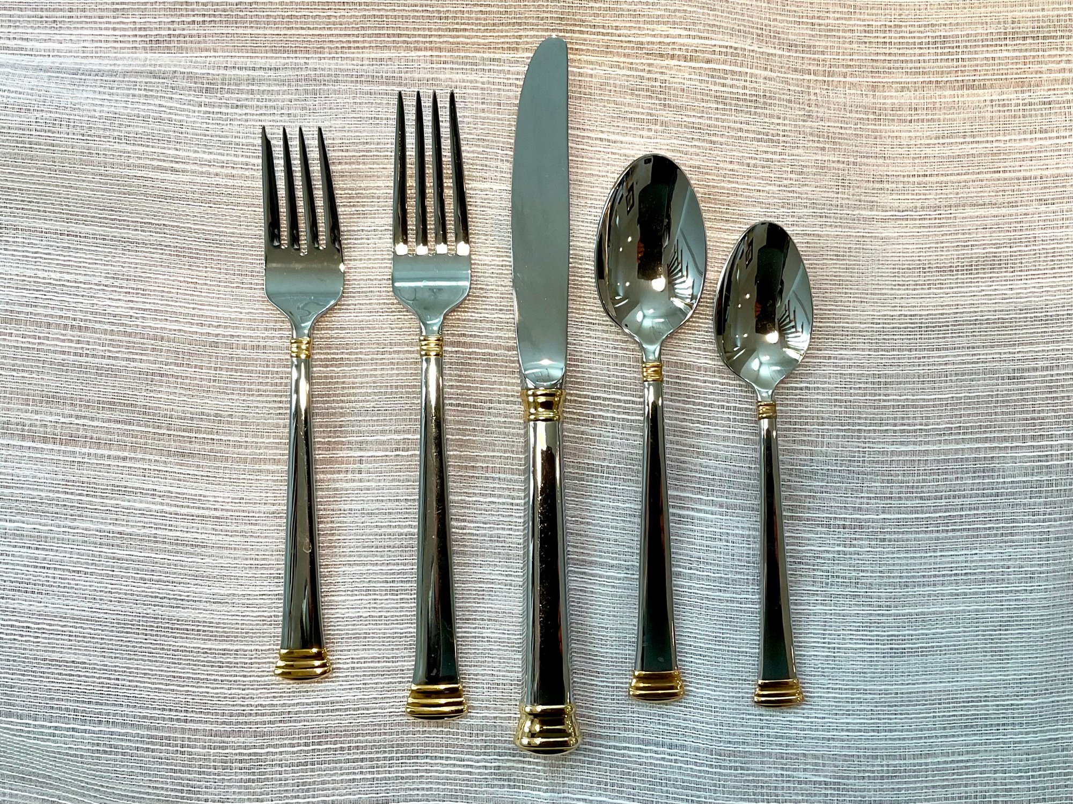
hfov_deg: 61.7
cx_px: 536
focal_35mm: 29
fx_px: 899
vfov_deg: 48.2
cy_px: 402
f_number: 1.8
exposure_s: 1/120
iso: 50
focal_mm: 3
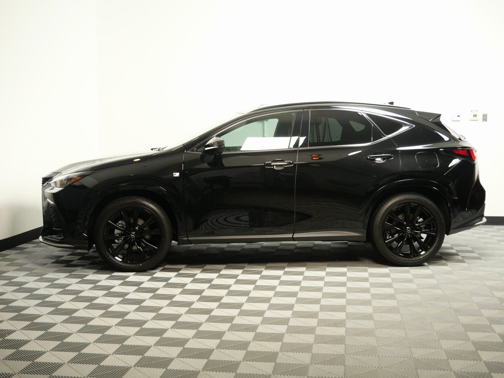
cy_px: 189
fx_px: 670
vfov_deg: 31.5
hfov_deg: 41.2
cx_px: 252
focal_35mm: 46
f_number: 4.3
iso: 320
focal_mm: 23
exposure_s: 1/200
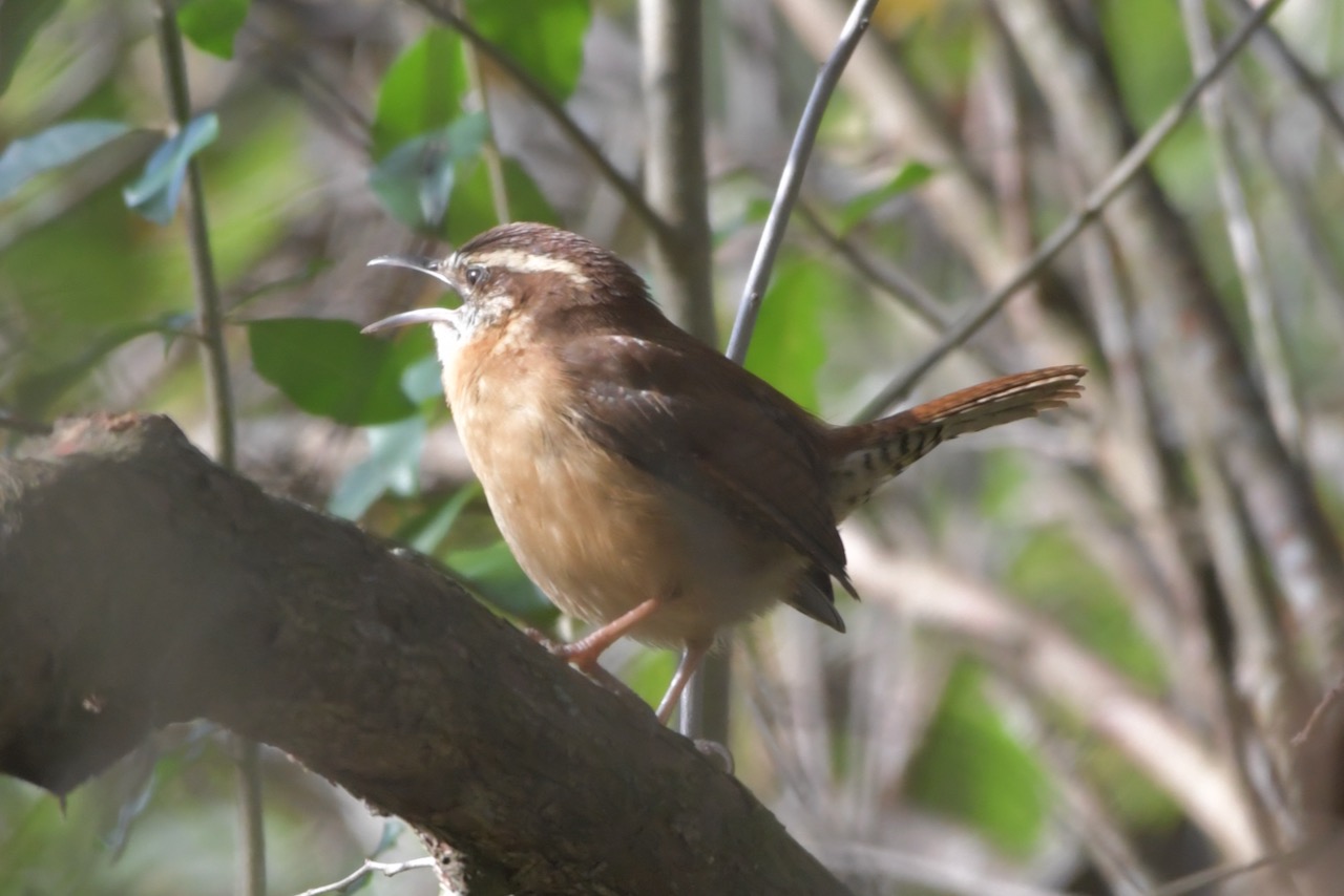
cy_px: 448
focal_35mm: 750
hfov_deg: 2.7
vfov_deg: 1.8
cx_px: 672
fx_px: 28005
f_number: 7.1
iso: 1600
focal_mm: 500
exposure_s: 1/1000
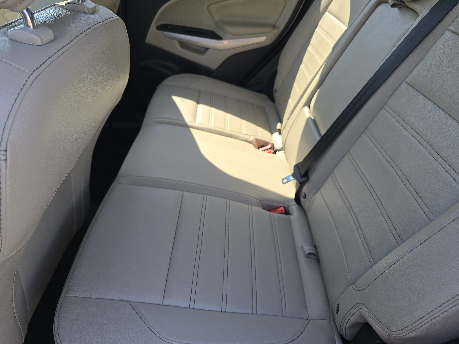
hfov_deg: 73.9
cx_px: 230
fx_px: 305
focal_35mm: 23
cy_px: 172
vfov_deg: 58.9
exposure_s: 1/180
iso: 32
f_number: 1.7
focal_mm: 6.3
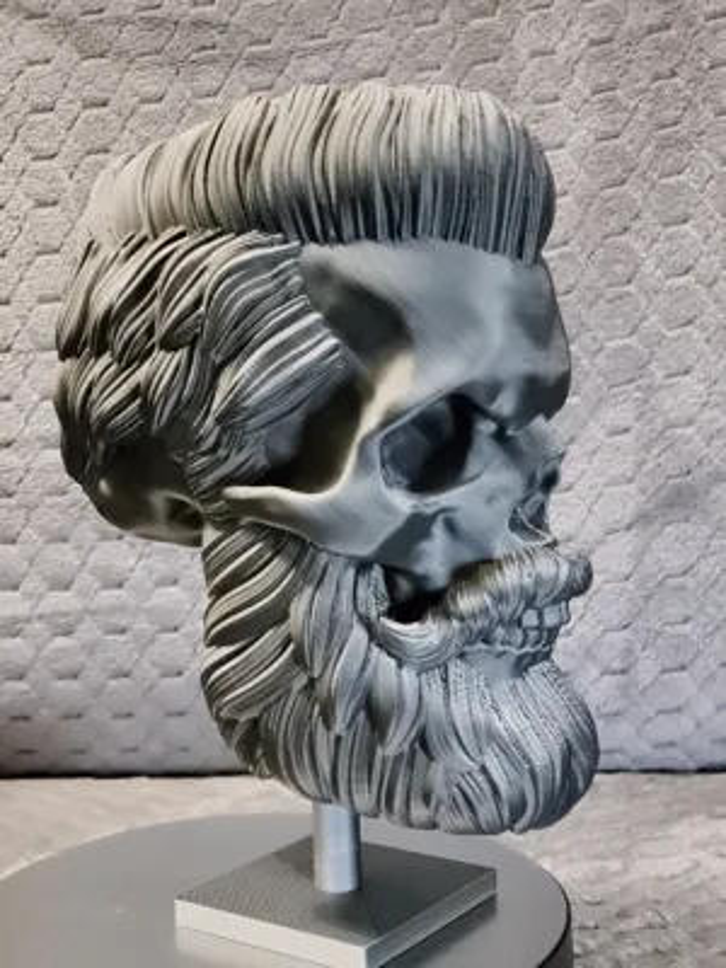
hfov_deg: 28.0
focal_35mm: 52
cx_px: 363
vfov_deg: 36.8
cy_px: 484
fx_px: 1454
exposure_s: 1/17
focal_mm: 6
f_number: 2.4
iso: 1600
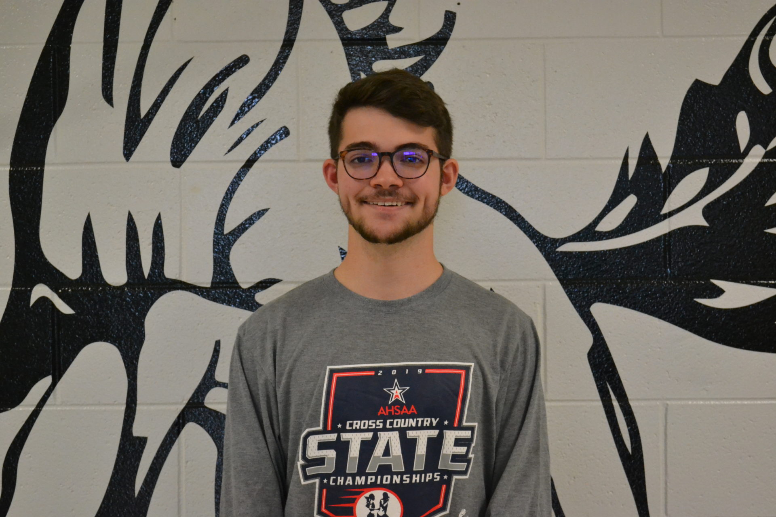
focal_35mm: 63
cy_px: 258
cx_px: 388
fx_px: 1358
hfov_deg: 31.9
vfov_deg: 21.6
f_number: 5.3
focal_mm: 42
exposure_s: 1/125
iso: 3200
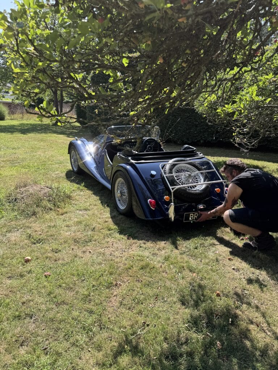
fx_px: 257
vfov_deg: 71.6
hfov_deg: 56.8
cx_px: 139
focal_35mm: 24
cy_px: 185
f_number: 1.78
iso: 80
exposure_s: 1/1560
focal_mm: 6.76
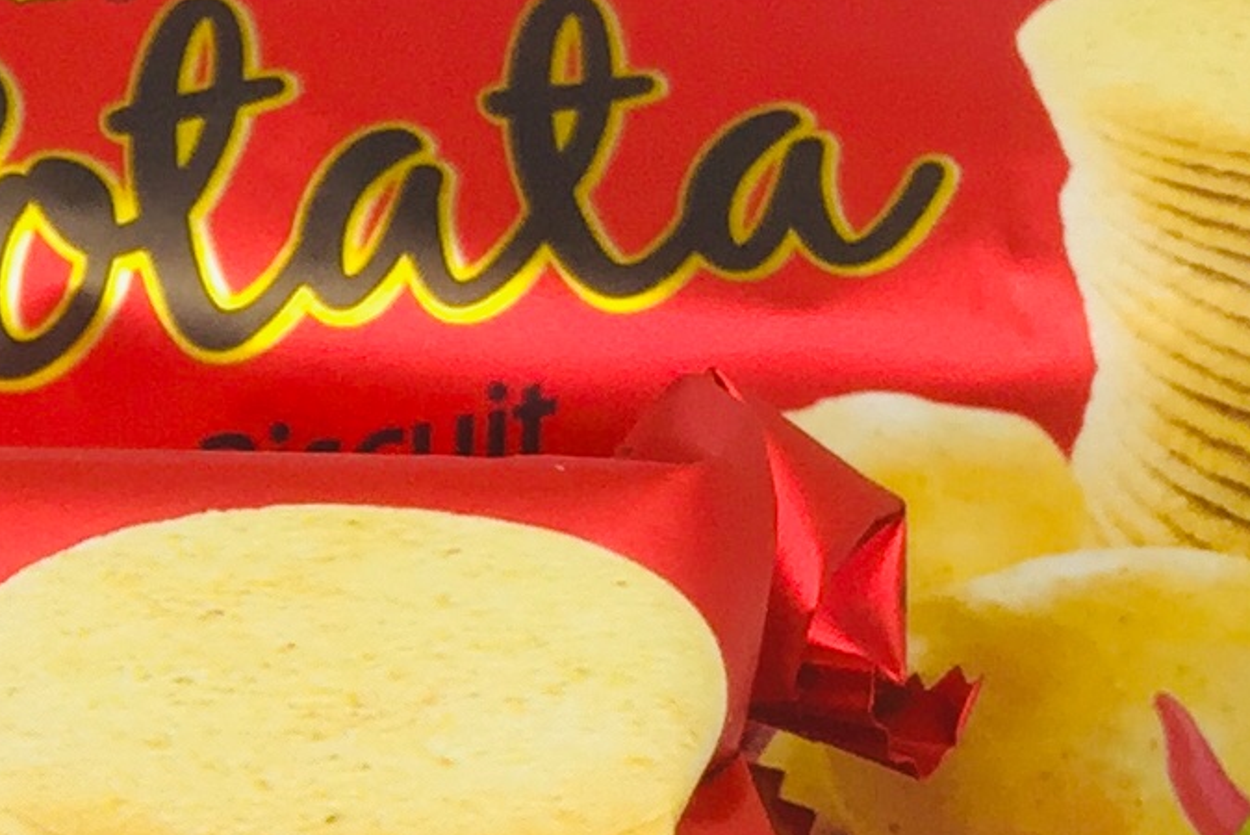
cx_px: -742
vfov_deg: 9.4
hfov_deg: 13.1
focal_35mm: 146
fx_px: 5071
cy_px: 549
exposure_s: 1/60
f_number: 2.2
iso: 40
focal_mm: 4.15
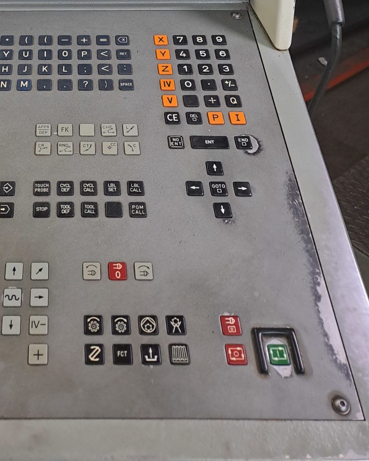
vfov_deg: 35.6
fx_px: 655
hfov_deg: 30.4
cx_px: 54
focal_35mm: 48
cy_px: 15
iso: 160
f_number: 1.8
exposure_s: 1/50
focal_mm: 4.65
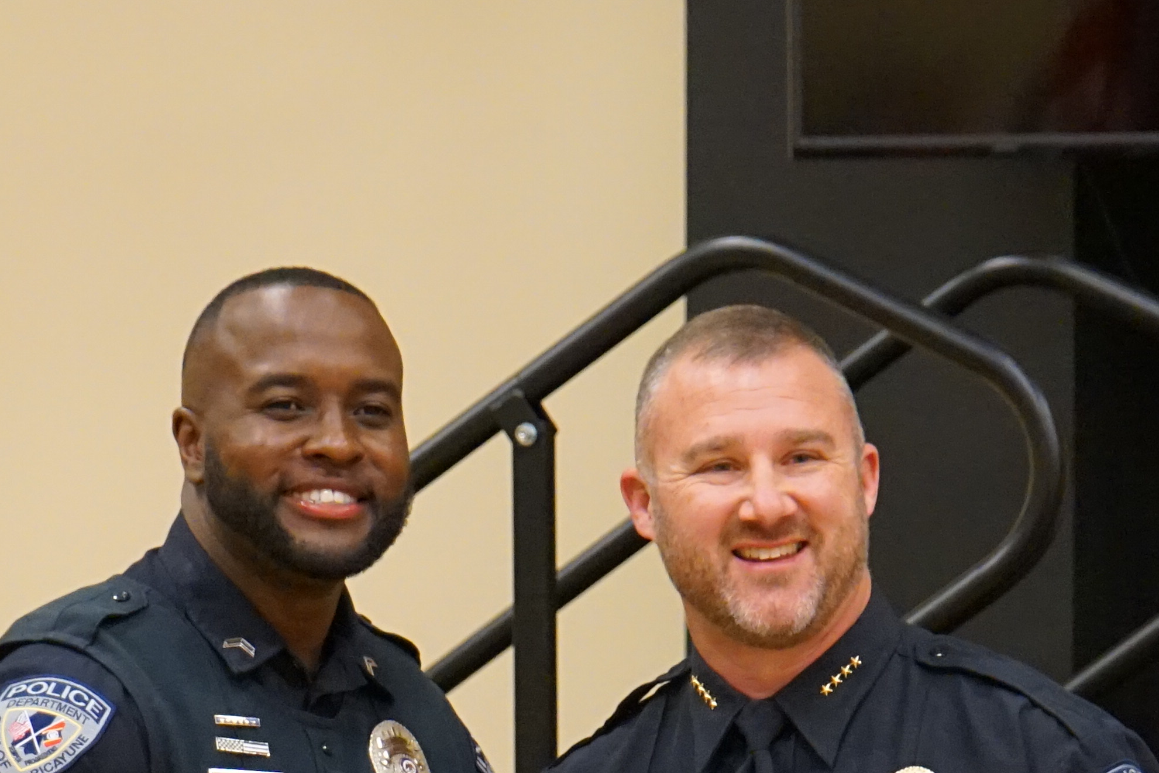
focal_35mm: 212
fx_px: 6825
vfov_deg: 6.5
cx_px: 412
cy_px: 844
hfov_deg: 9.7
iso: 5000
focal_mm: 70
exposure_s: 1/160
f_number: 5.6
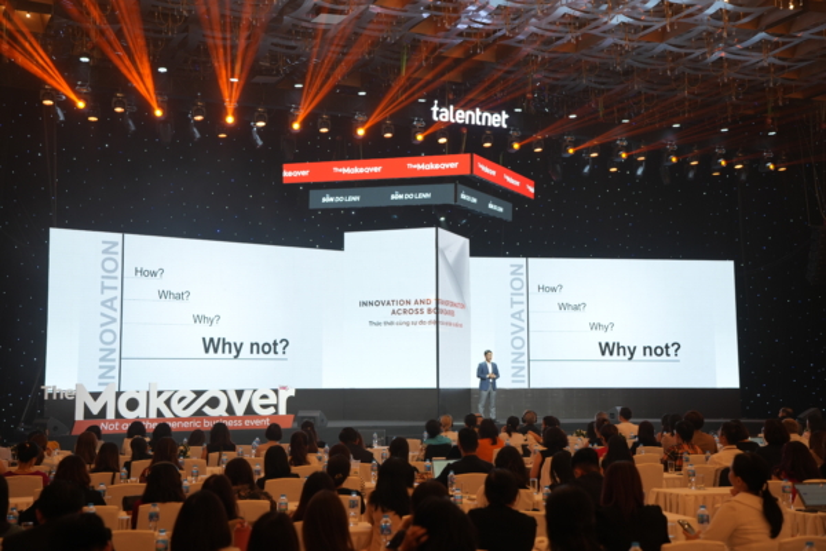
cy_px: 276
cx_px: 413
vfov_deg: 27.5
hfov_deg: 40.3
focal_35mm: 49
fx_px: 1124
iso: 400
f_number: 2.8
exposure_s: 1/160
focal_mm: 49
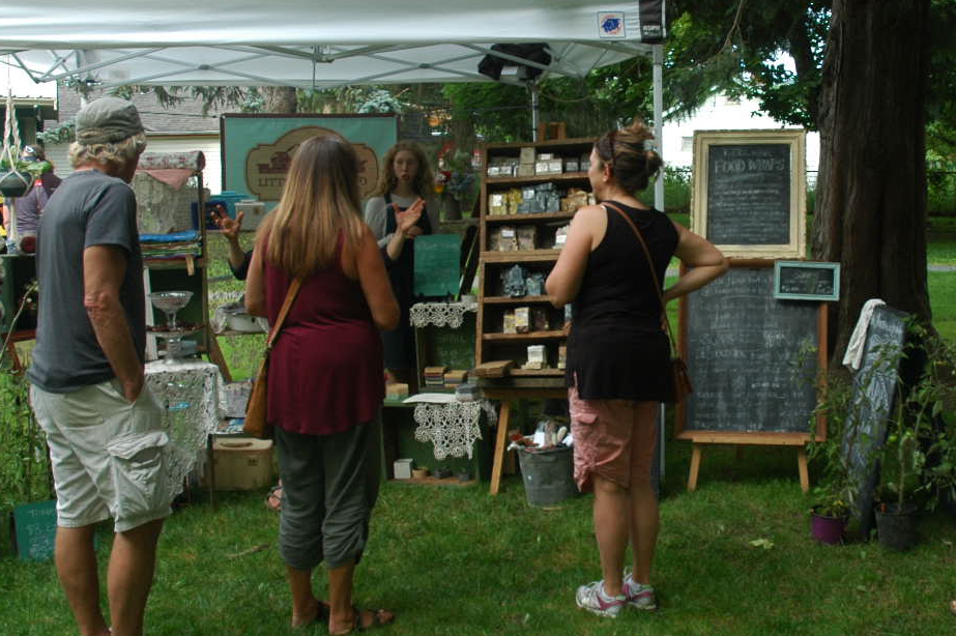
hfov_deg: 44.3
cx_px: 583
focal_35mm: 44
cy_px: 322
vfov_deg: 30.5
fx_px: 1168
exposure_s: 1/60
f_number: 6.3
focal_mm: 18
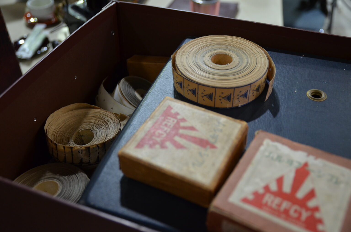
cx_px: 176
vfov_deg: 34.1
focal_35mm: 39
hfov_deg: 49.6
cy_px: 116
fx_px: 379
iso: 900
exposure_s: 1/30
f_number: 3.2
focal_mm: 26
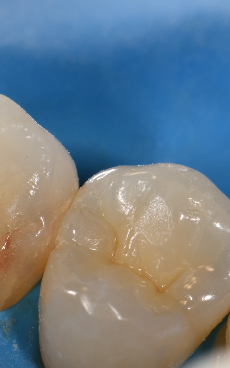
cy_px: 184
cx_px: -34
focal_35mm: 241
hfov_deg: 5.4
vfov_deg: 8.7
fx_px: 2416
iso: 200
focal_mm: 105
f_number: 32
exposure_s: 1/160
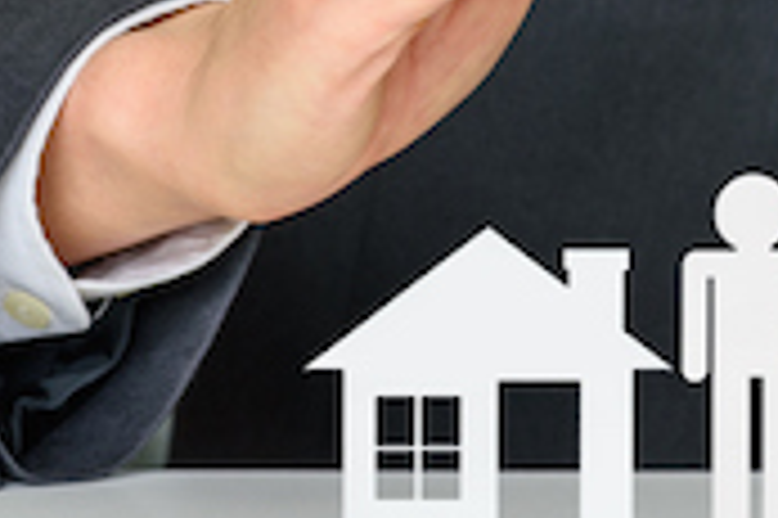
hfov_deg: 6.4
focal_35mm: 322
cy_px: 90
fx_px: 6952
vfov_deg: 4.3
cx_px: 953
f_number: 13
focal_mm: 105
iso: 320
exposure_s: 1/60
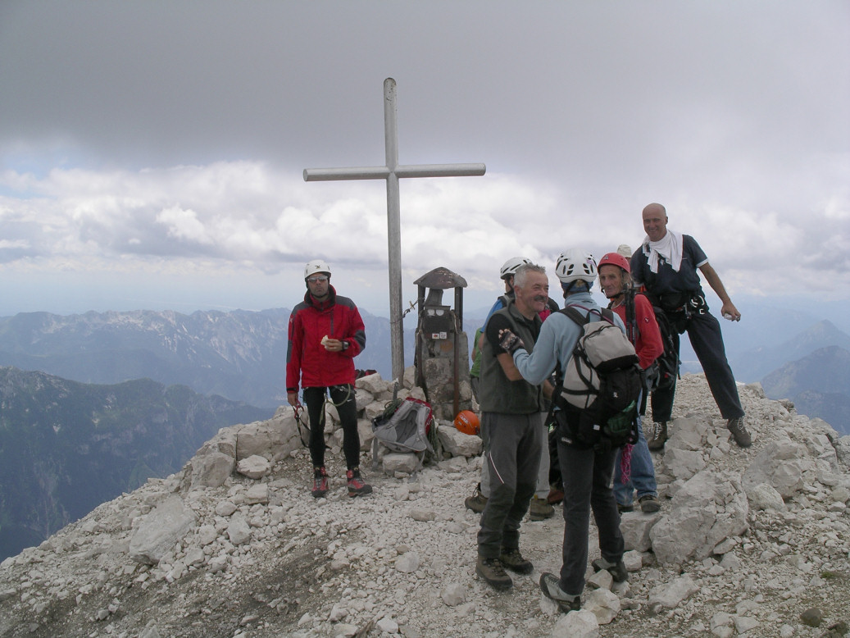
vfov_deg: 38.7
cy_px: 319
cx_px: 425
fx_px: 909
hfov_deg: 50.1
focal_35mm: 37
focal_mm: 7.8
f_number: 6
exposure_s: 1/486
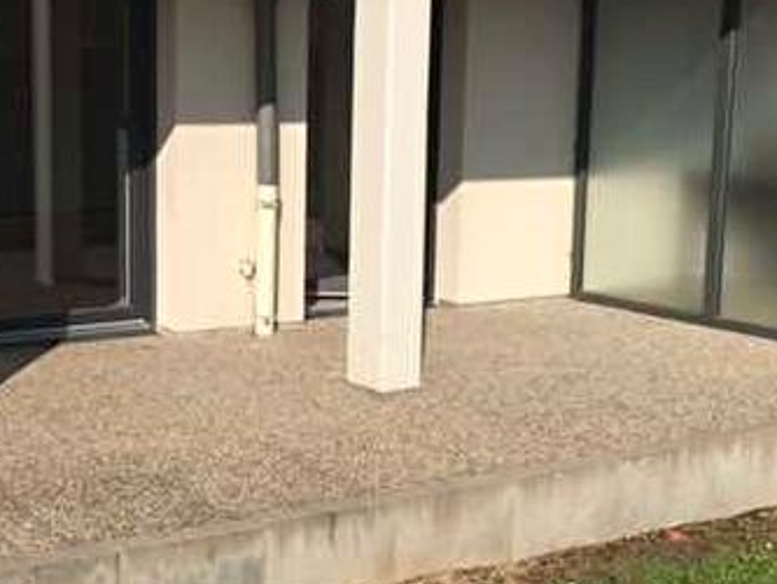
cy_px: 293
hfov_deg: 31.4
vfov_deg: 24.0
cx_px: 259
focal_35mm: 61
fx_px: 1370
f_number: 2.2
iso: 25
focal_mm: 4.15
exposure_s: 1/3344
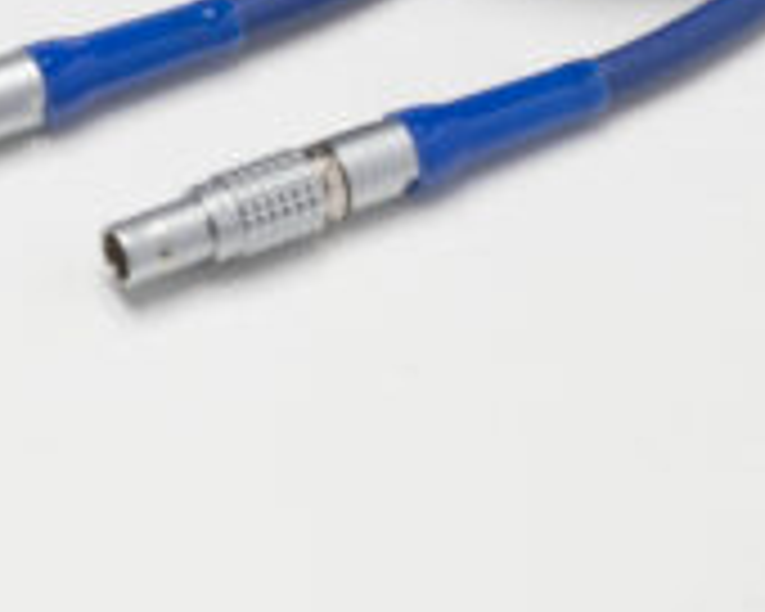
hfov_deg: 4.1
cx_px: -1238
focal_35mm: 465
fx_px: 10528
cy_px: -1076
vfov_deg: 3.3
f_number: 29
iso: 100
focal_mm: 70
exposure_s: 3
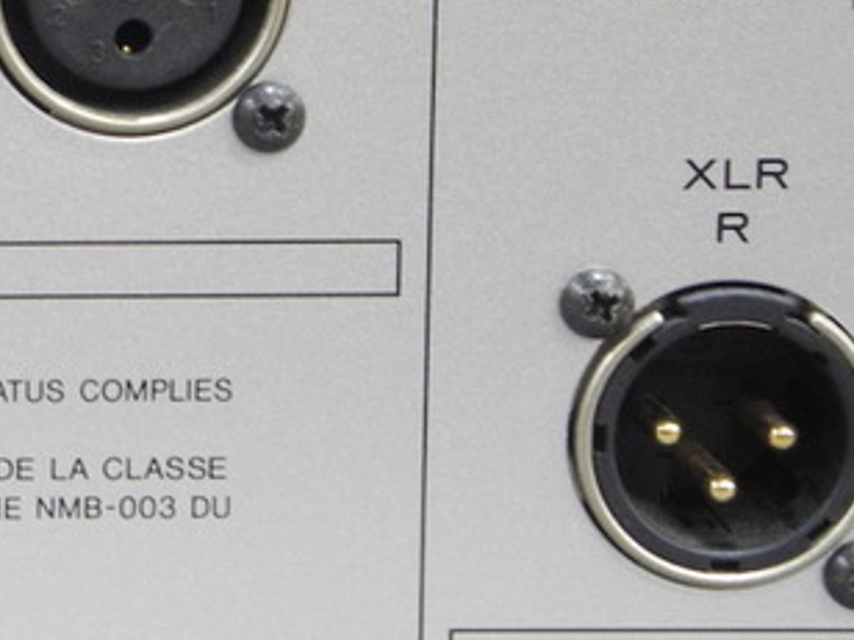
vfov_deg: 6.3
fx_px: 5847
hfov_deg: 8.2
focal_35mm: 237
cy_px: 249
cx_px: -408
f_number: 4
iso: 400
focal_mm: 16.3
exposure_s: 1/17
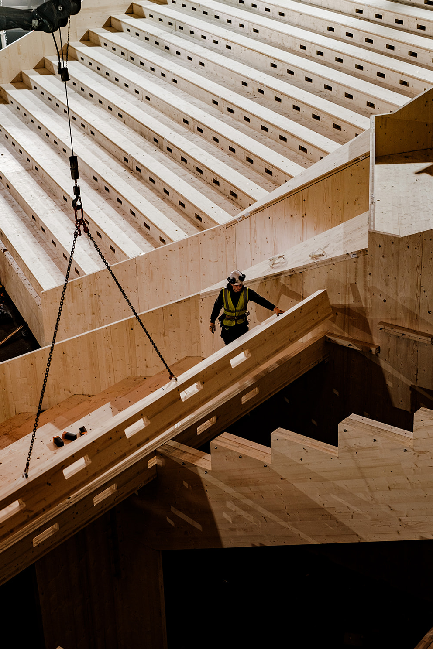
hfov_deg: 23.8
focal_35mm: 57
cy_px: 307
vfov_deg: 35.0
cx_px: 207
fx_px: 1028
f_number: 3.2
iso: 500
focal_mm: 35
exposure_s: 1/15
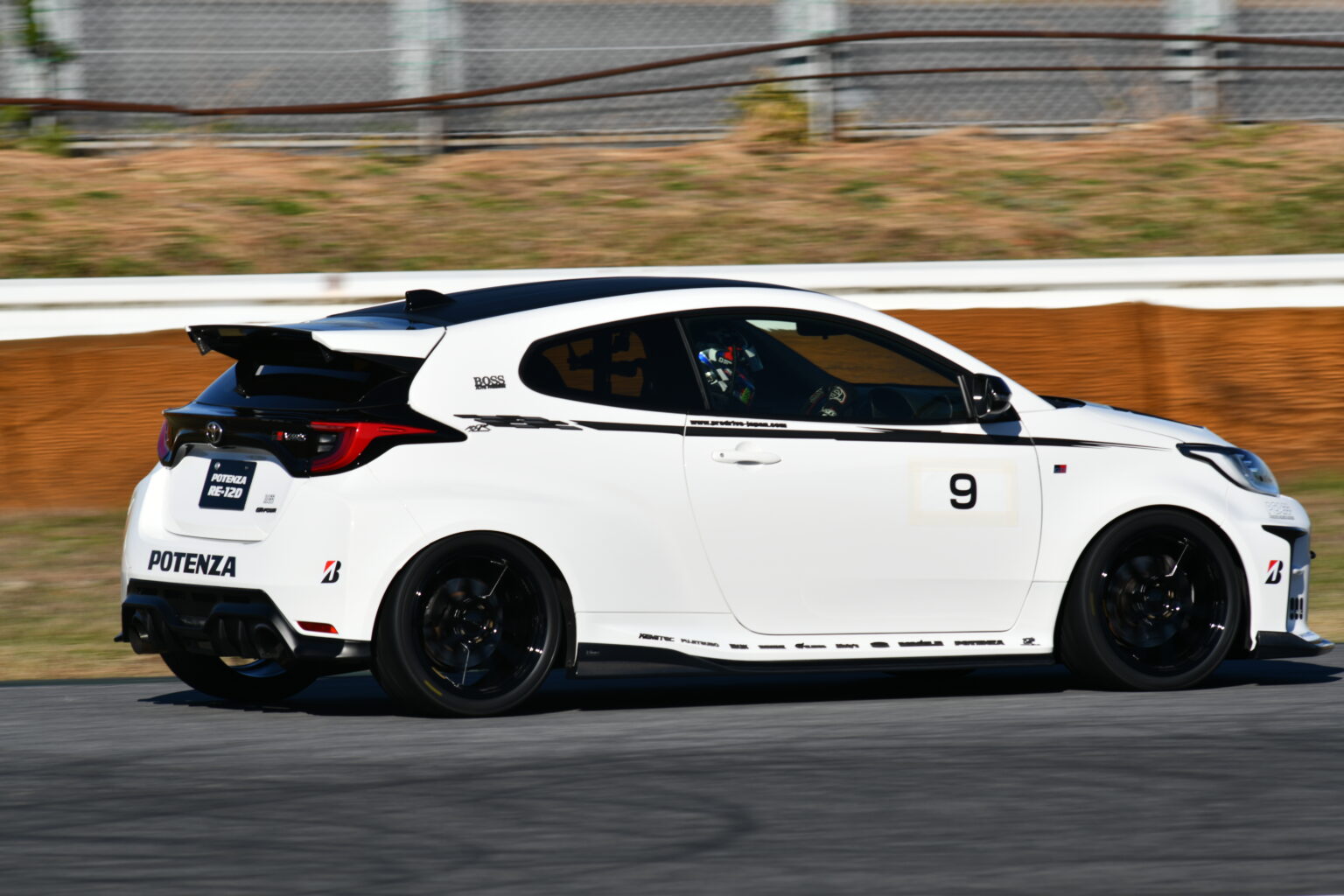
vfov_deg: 2.7
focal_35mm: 500
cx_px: 672
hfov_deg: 4.1
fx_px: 18665
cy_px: 448
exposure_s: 1/320
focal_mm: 500
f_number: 11
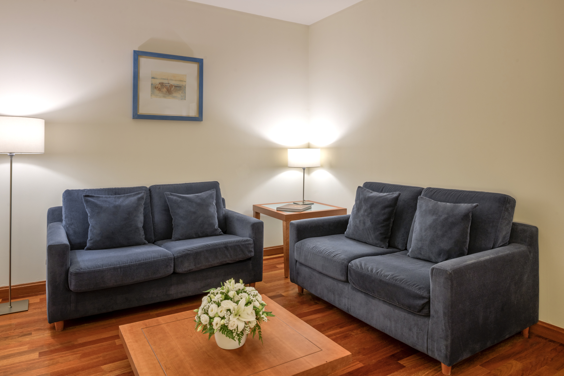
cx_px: 282
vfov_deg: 53.1
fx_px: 376
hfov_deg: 73.7
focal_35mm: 24
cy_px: 188
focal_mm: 24
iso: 125
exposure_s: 1/1.25
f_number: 11
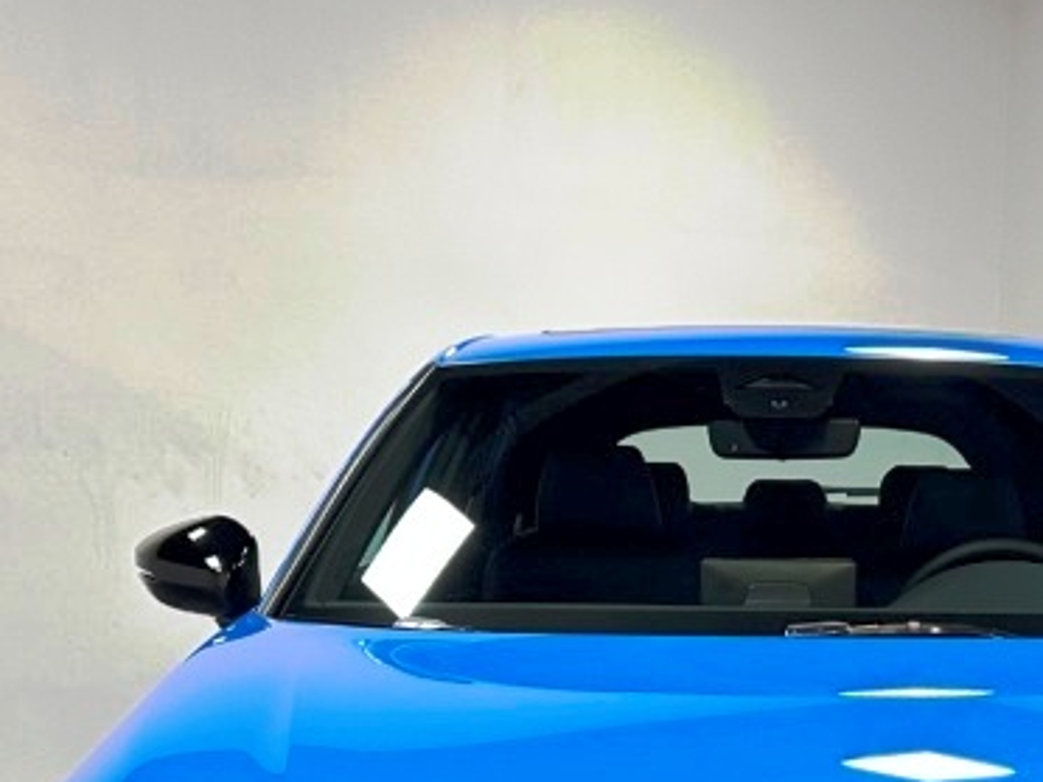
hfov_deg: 28.9
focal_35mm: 66
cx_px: 785
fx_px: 1989
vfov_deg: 20.3
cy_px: 1017
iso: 250
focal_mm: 6.86
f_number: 1.78
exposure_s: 1/60
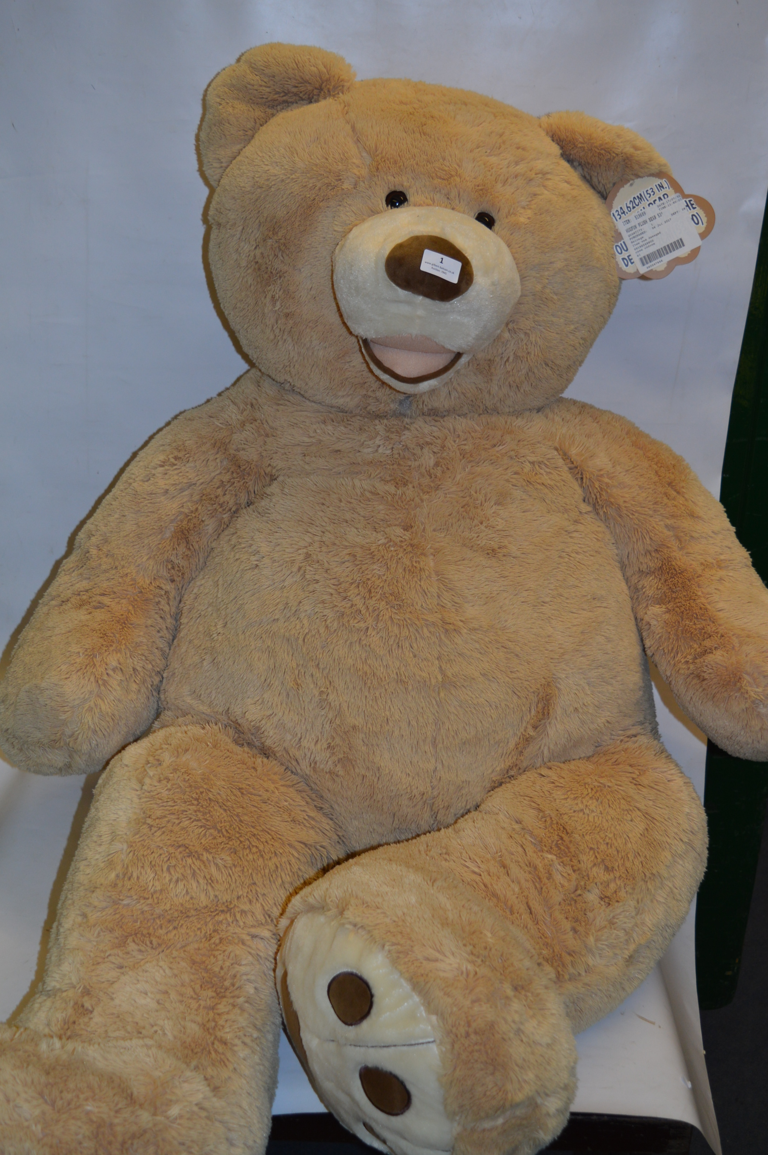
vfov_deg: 49.6
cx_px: 384
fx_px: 1250
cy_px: 578
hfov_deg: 34.1
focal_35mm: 39
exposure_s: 1/60
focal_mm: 26
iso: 400
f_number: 4
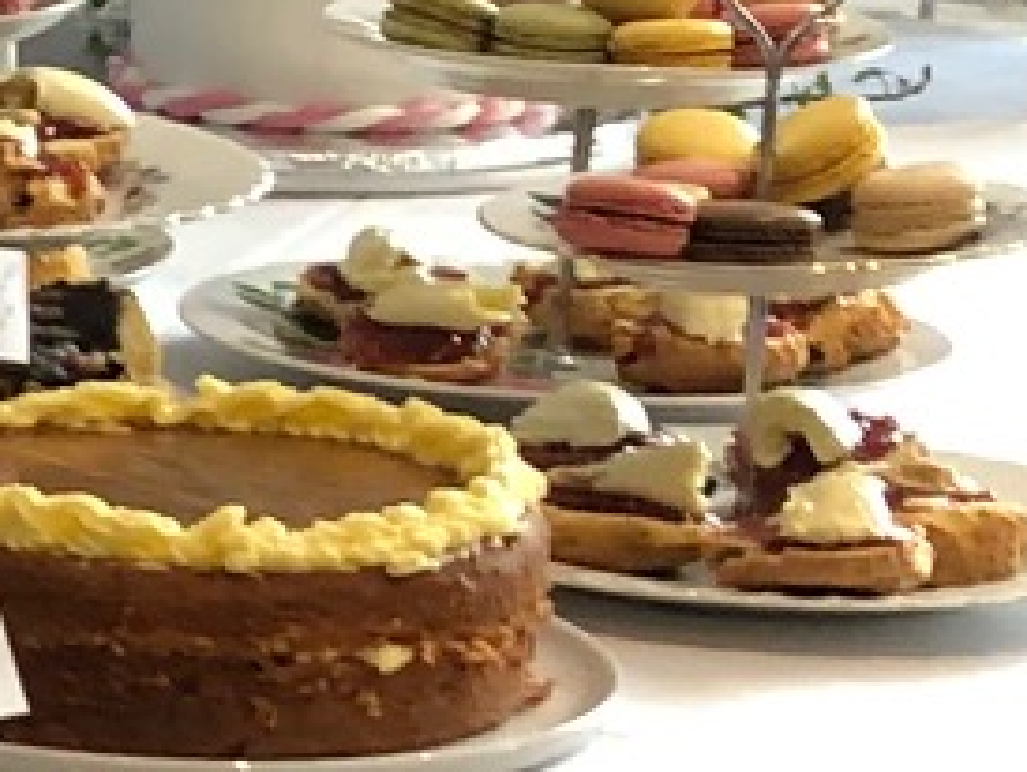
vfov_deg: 7.2
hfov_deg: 7.6
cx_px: -2601
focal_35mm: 206
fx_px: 6117
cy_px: 839
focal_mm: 3.99
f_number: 1.8
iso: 40
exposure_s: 1/17
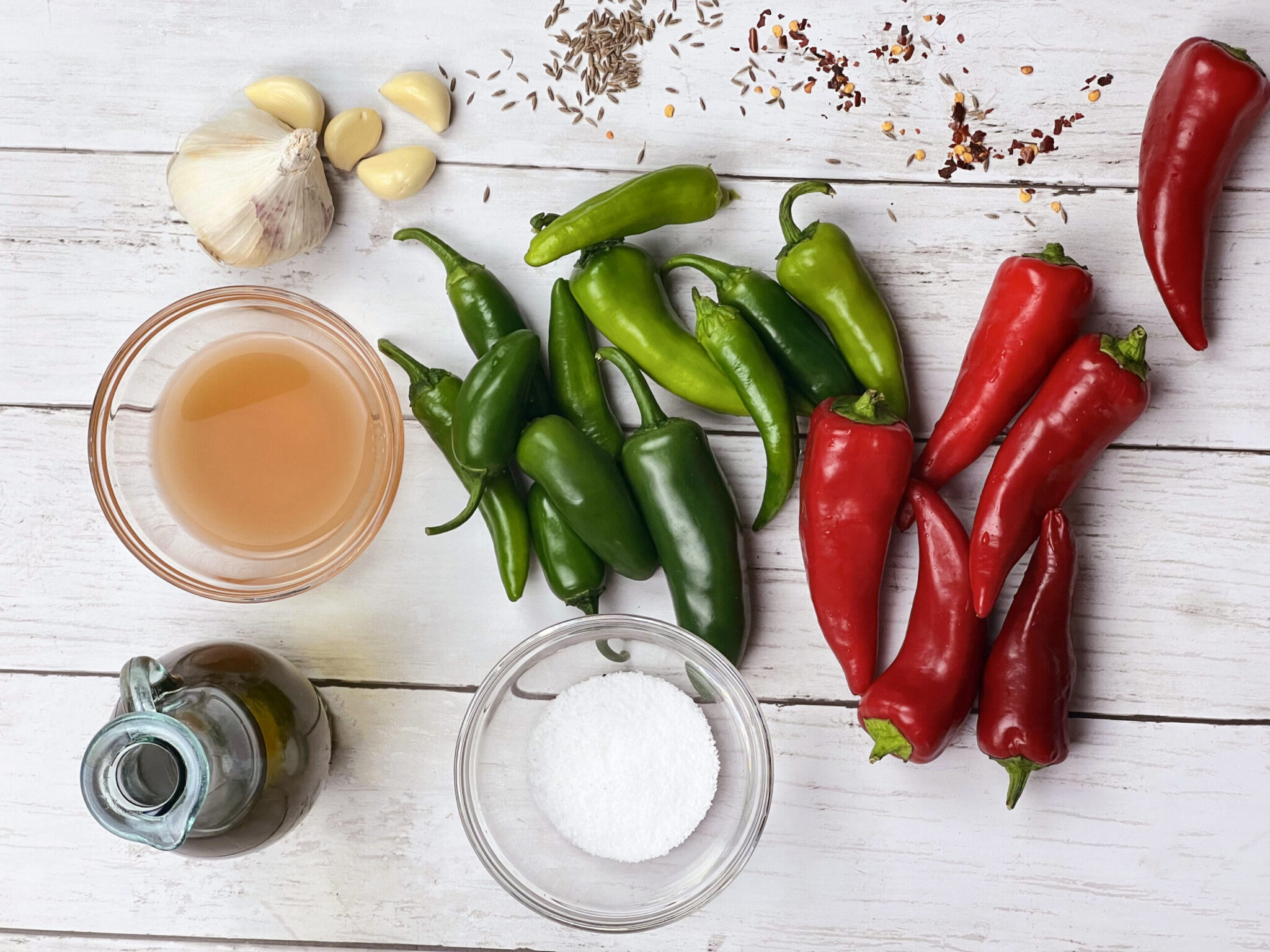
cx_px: 635
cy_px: 476
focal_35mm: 77
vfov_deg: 19.1
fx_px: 2825
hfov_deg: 25.3
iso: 80
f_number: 2.8
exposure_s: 1/120
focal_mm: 9
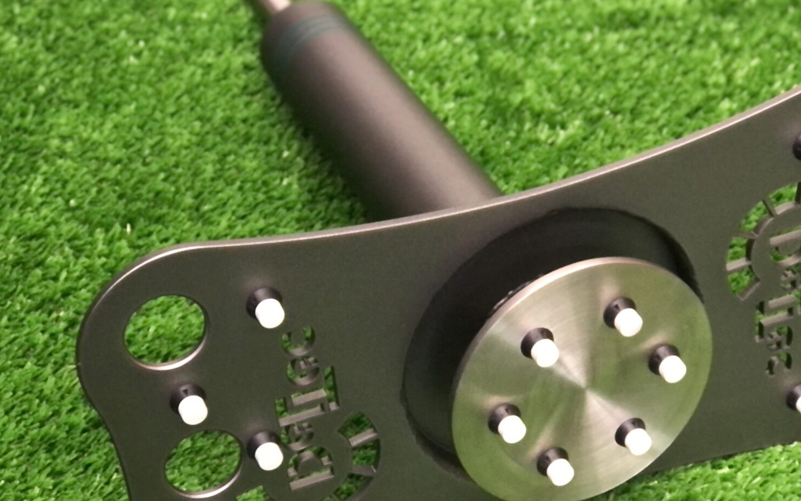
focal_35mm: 84
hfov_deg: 24.6
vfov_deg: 15.5
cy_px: 316
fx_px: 1834
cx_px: 468
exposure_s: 1/33
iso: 800
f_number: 2.8
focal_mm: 6.6
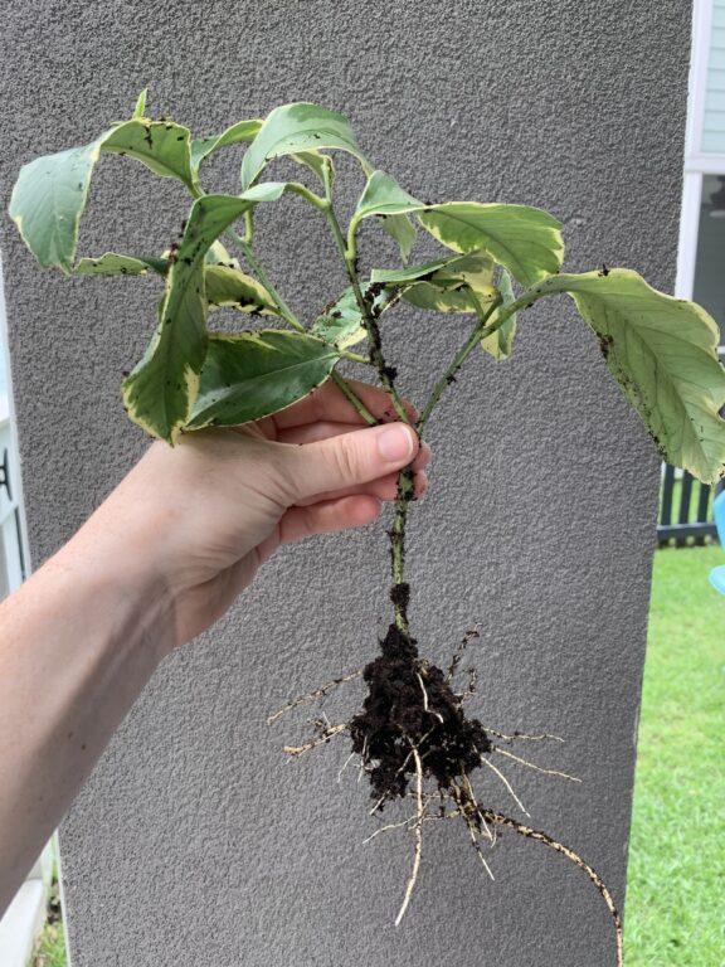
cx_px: 362
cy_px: 484
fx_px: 726
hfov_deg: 53.1
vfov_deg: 67.3
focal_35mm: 26
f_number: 1.8
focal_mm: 4.25
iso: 25
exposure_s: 1/177
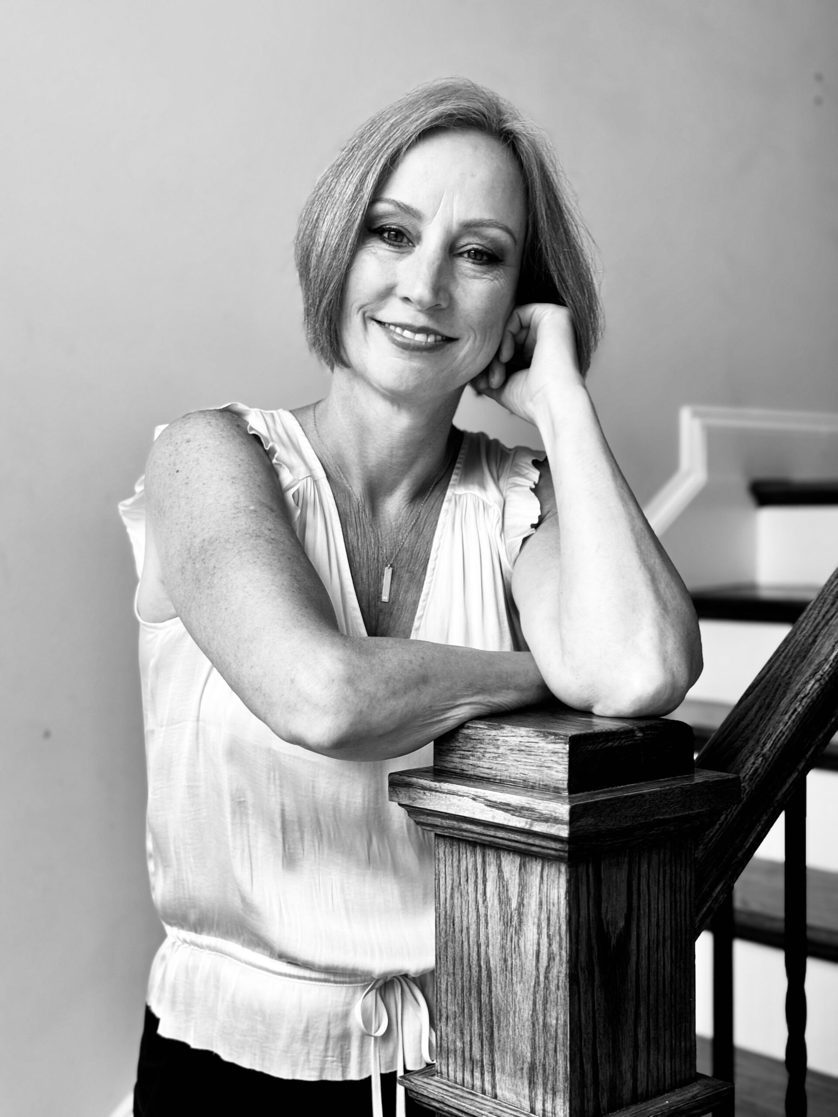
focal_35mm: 48
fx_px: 1549
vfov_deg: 39.7
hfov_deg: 30.3
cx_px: 419
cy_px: 558
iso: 64
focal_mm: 6.76
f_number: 1.78
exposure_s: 1/121
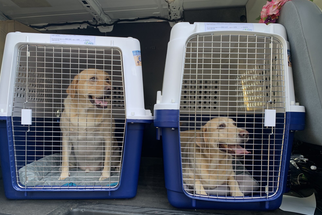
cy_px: 124
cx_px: 157
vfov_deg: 46.2
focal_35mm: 28
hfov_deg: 65.5
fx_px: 250
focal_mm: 4.25
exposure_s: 1/121
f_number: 1.8
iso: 40
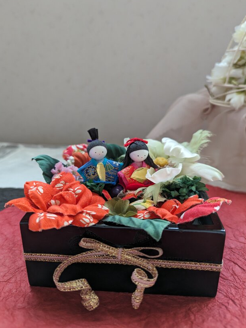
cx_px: 120
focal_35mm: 25
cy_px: 160
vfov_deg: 69.4
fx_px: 237
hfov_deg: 54.9
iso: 158
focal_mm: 6.81
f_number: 1.85
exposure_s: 1/23.8
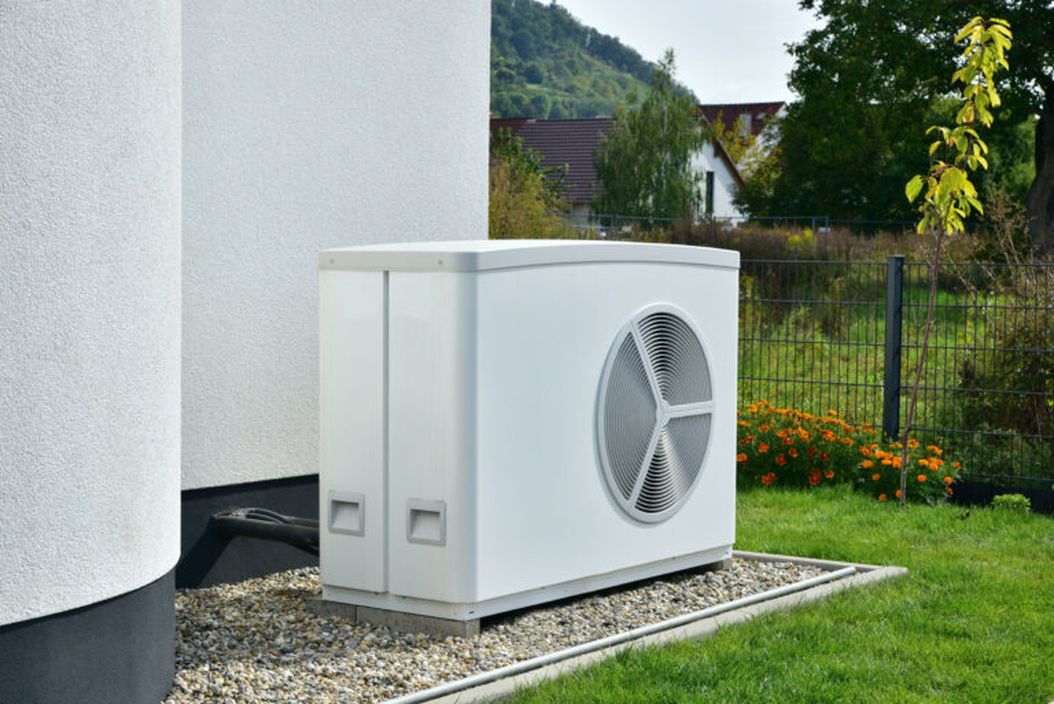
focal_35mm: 65
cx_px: 527
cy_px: 352
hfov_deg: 30.9
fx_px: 1904
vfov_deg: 20.9
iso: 400
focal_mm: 65
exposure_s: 1/400
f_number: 13
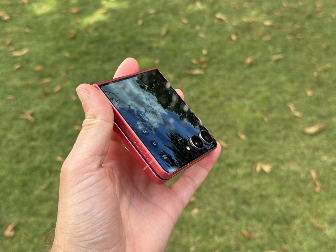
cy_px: 126
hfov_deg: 39.7
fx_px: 466
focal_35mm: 48
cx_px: 168
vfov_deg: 30.3
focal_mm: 6.76
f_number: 1.78
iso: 100
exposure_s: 1/1027
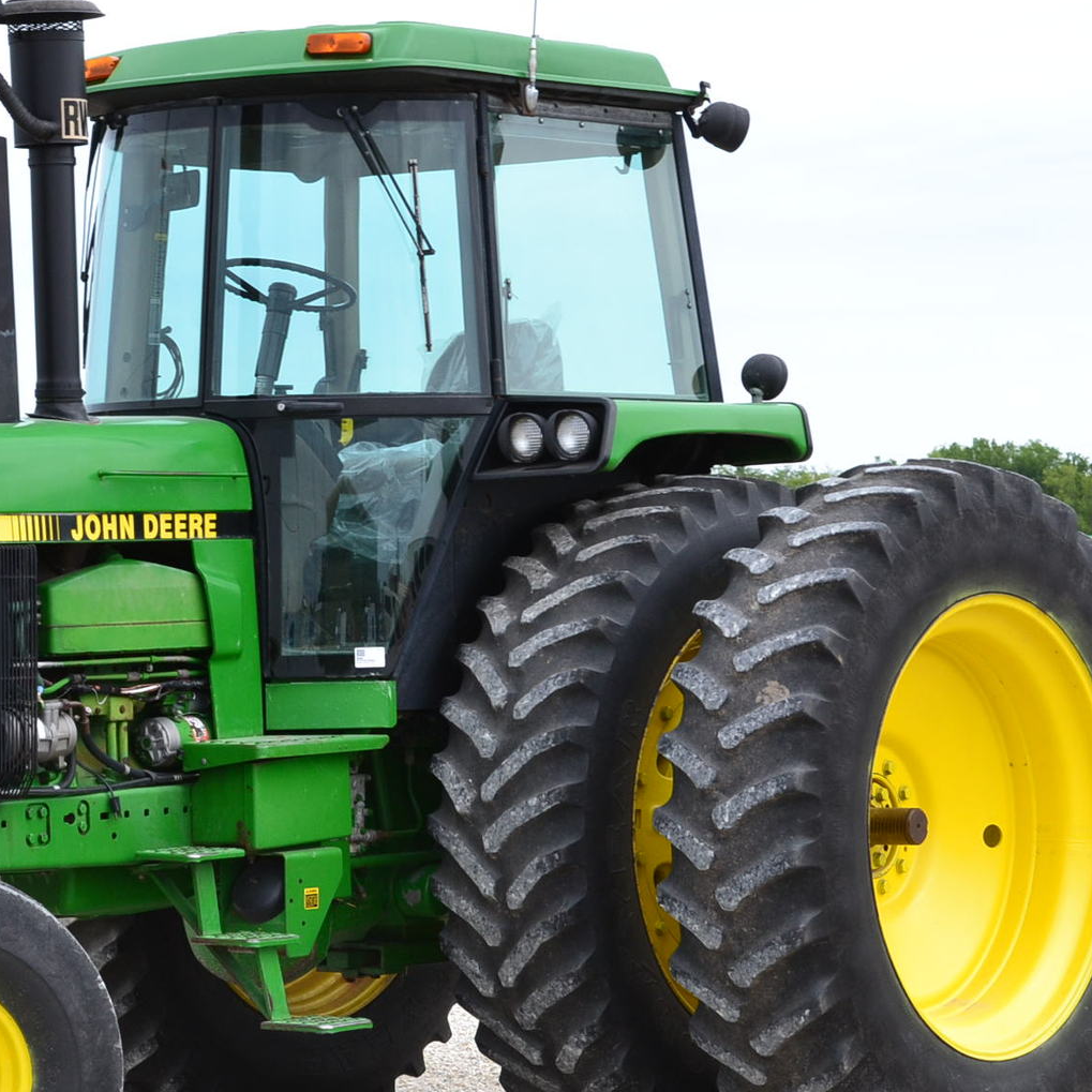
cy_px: 606
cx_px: 201
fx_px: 5027
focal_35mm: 141
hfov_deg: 12.3
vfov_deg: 12.4
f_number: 10
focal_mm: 55
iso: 400
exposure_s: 1/200
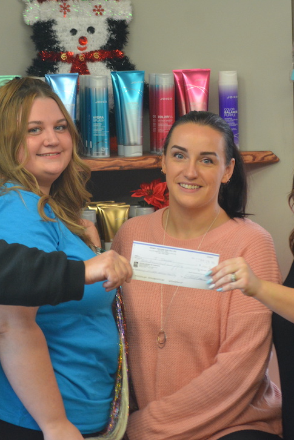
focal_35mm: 186
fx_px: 2277
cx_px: 99
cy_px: 219
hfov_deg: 7.4
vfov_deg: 11.1
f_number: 4.2
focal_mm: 82
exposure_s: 1/125
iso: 1600
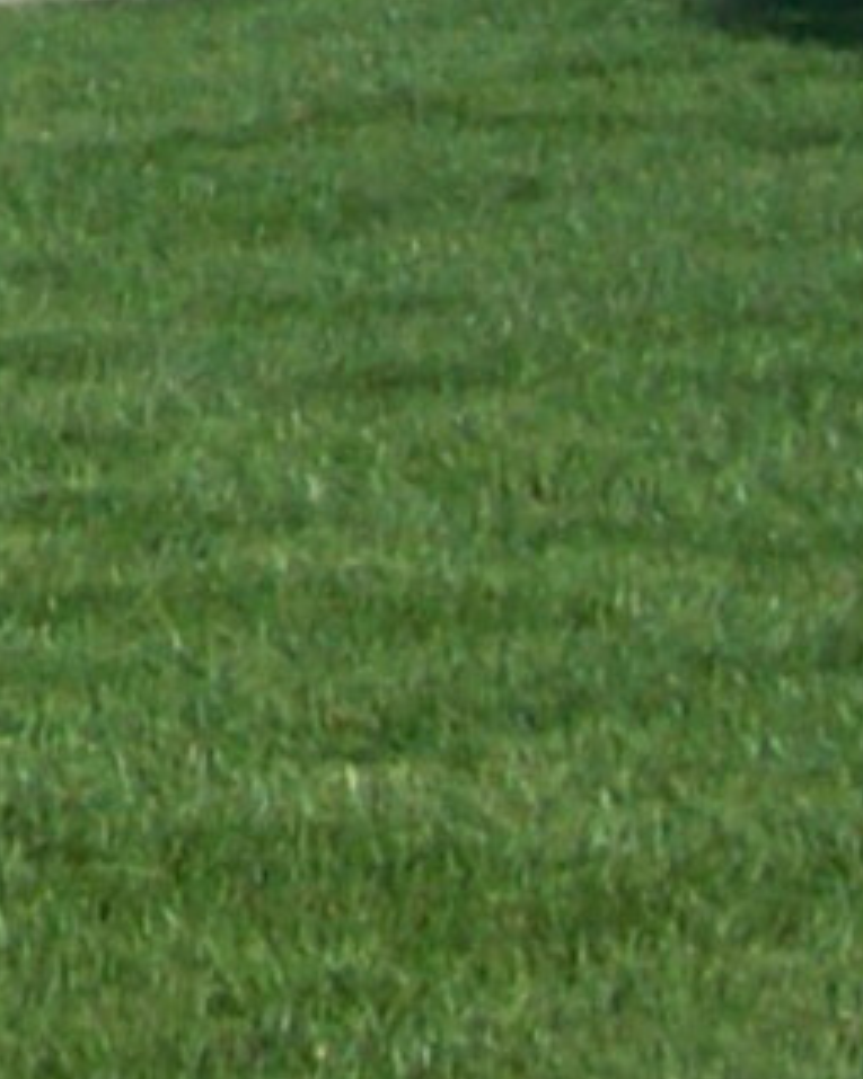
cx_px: -2471
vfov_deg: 6.5
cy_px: -1630
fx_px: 9008
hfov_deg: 5.0
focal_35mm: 282
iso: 80
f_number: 4.8
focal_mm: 6
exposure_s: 1/551
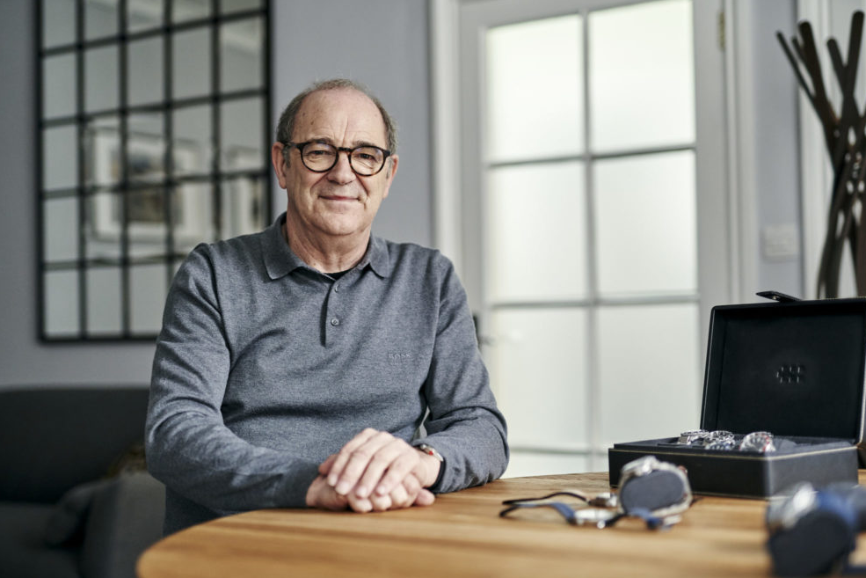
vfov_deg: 26.0
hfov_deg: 38.2
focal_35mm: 52
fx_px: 1251
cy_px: 292
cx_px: 420
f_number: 1.6
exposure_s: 1/200
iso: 1250
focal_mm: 50
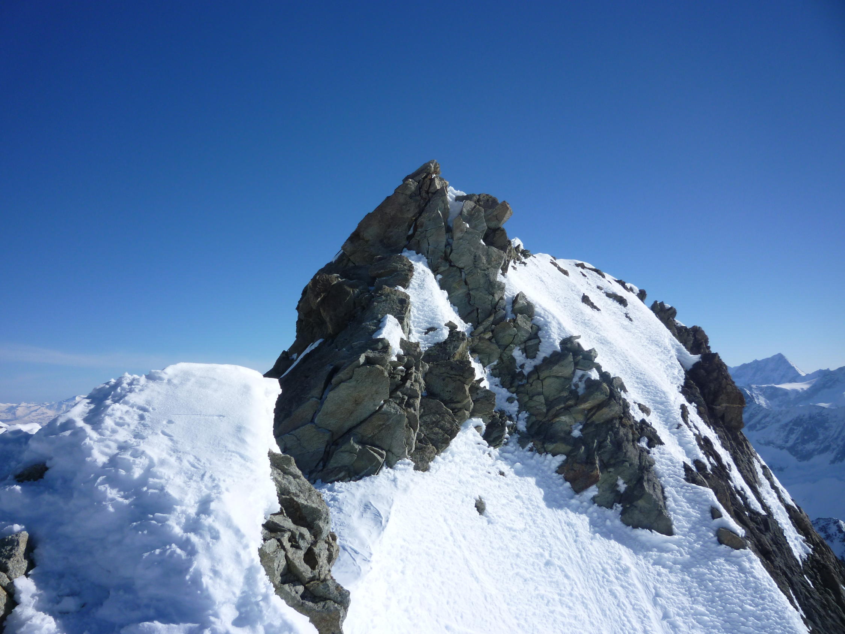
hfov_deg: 61.7
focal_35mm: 29
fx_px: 708
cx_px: 422
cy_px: 317
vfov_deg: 48.2
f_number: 5
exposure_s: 1/800
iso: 80
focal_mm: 5.2
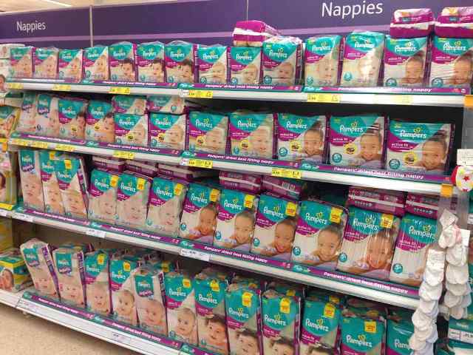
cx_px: 236
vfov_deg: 42.9
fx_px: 451
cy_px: 178
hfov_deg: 55.4
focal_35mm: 33
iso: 64
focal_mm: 4.12
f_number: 2.4
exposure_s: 1/30
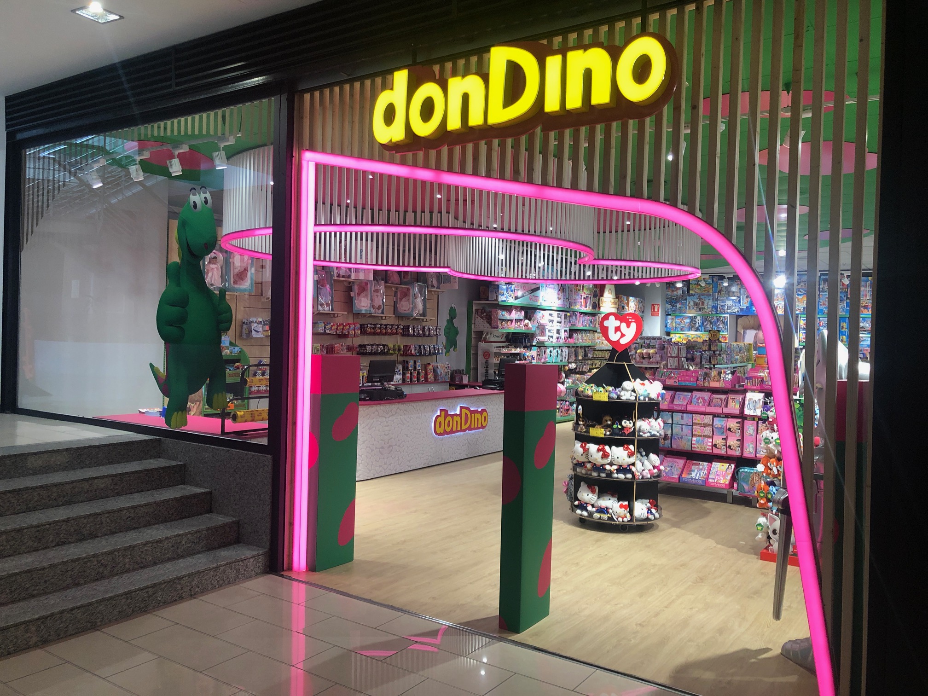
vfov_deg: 49.7
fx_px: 751
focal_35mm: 28
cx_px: 464
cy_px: 348
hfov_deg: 63.4
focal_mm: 4
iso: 40
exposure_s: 1/33
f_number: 1.8
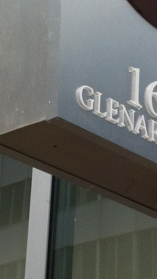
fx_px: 1132
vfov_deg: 14.0
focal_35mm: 153
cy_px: 78
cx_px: 84
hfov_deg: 7.9
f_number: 2.8
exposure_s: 1/413
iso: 80
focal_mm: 3.85
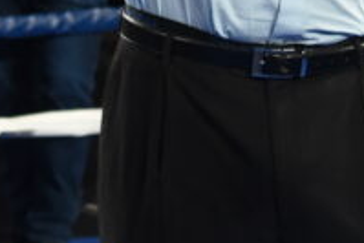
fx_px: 3025
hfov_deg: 6.8
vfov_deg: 4.6
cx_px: -137
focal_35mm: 299
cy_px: -186
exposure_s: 1/160
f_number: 4.5
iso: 1600
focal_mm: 58
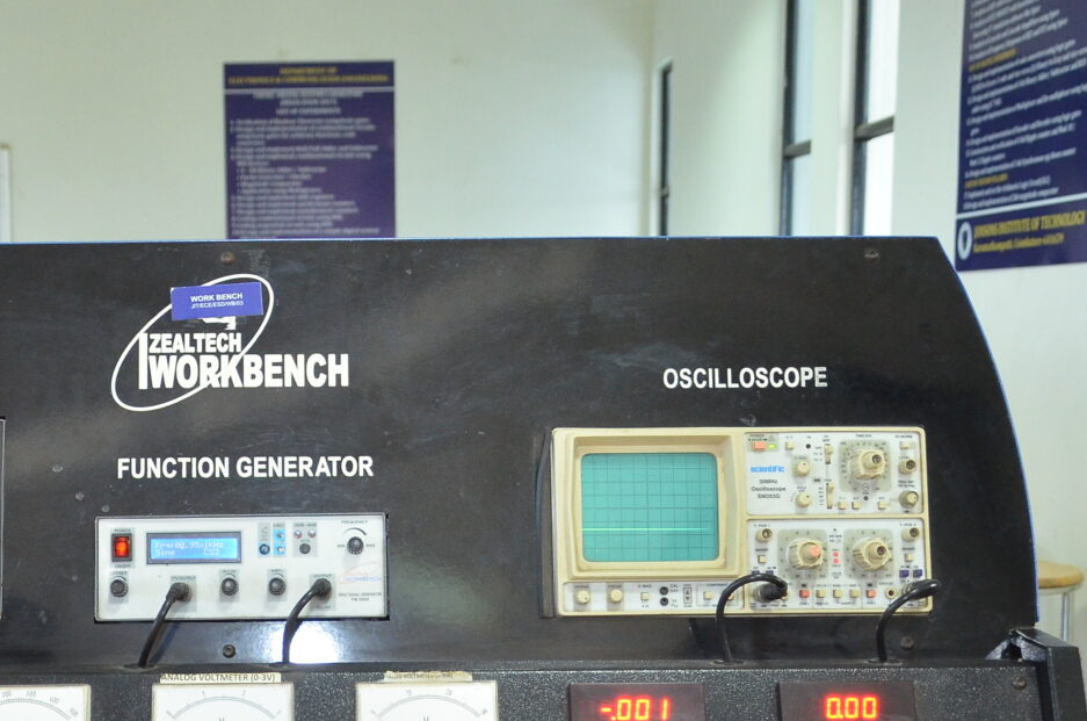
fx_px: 1778
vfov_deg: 22.7
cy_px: 545
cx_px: 306
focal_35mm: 59
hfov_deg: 33.5
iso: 1250
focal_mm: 18
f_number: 3.5
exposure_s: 1/60
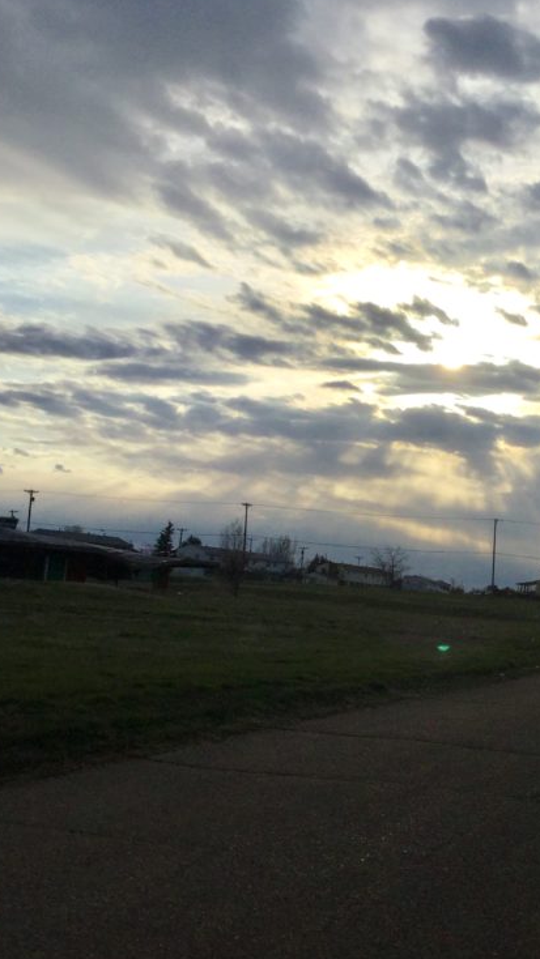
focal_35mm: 46
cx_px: 451
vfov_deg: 44.6
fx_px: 1171
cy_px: 495
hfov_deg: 25.4
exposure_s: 1/3135
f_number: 2.4
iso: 25
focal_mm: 3.3
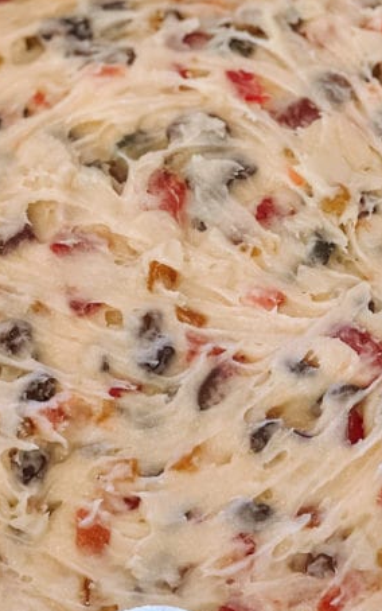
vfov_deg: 11.4
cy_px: 233
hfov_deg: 7.1
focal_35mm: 184
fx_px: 3063
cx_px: 136
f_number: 2.8
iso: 200
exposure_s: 1/40
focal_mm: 9
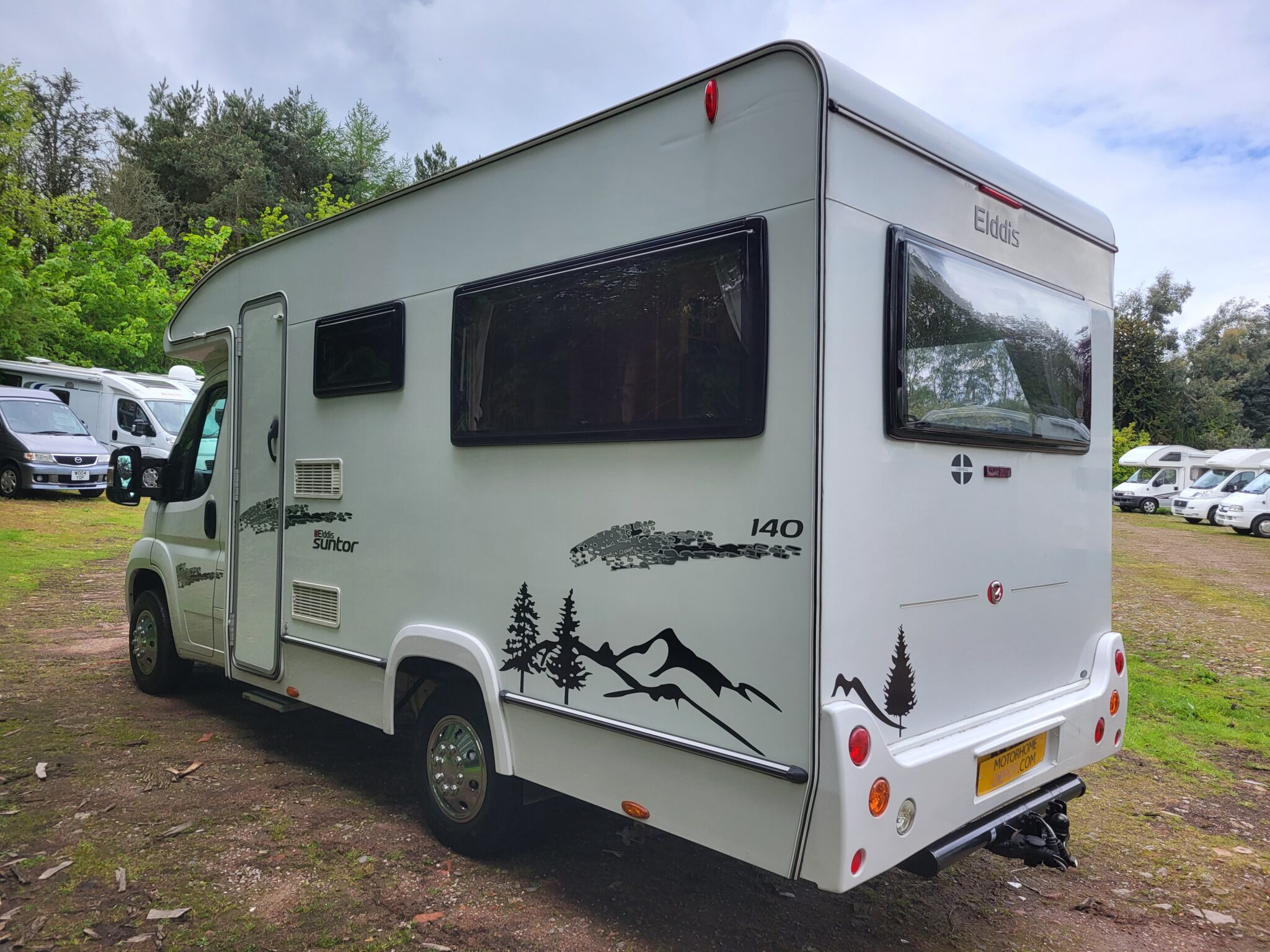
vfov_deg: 53.1
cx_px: 635
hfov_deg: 67.3
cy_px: 476
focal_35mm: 26
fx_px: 954
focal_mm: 5.4
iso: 40
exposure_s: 1/922
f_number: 1.8
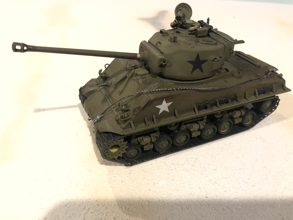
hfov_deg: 63.4
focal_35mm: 28
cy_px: 110
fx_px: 237
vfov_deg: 49.7
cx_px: 146
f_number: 1.8
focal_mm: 4
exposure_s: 1/15
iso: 64
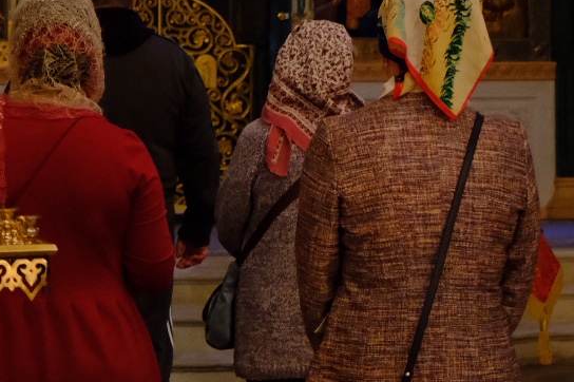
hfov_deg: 13.9
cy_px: 27
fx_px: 2342
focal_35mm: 147
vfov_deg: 9.3
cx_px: 397
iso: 3200
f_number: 3.6
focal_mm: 30.2
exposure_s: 1/60
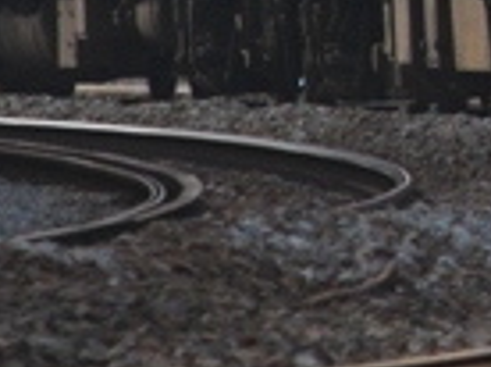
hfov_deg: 1.5
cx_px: 498
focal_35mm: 1340
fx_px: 18974
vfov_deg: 1.1
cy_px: -360
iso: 400
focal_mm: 200
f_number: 8
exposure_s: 1/500
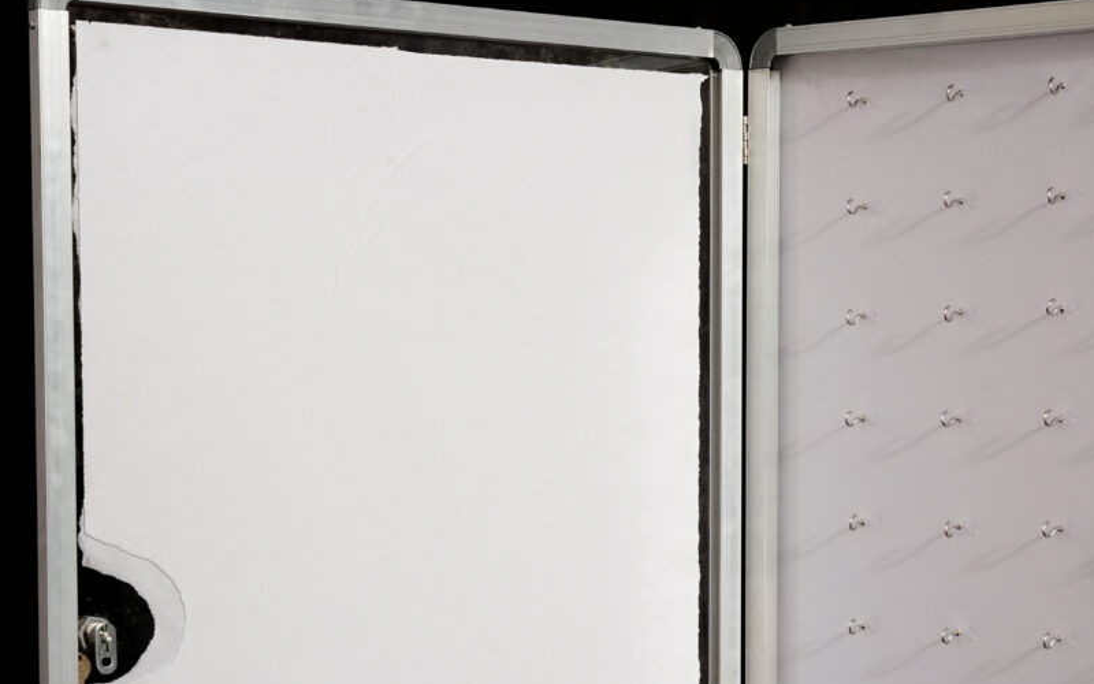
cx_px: 663
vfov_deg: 13.9
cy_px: 627
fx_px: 2778
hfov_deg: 22.2
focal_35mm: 93
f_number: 6.3
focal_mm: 47.6
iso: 2000
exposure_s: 1/125
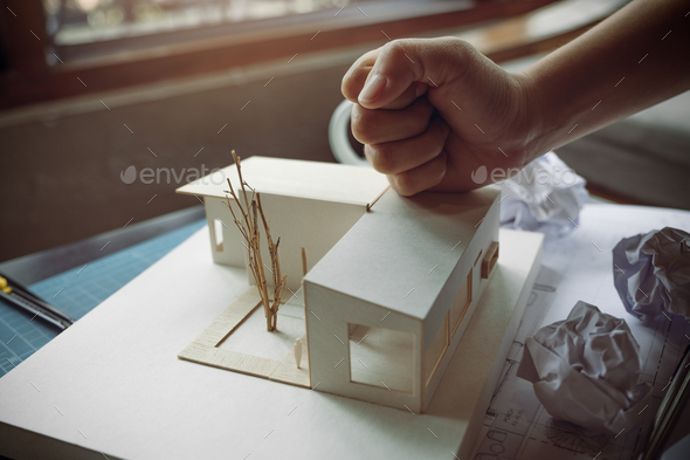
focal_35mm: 36
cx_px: 345
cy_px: 230
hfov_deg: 53.1
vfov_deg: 36.9
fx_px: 690
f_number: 2.8
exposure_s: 1/200
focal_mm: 24.2
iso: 200
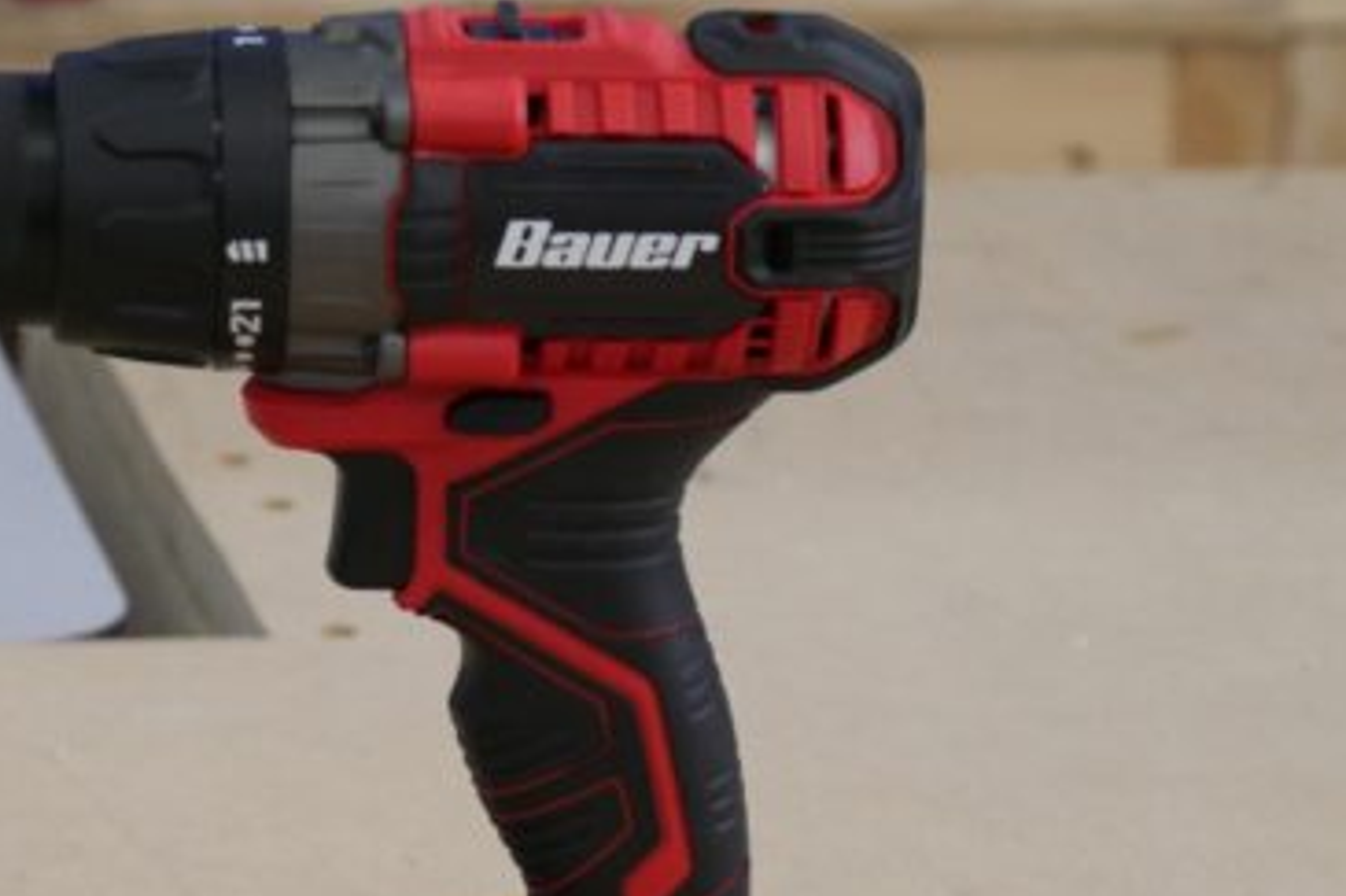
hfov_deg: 8.5
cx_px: 424
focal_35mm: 242
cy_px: 660
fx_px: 9044
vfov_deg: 5.7
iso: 2000
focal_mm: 61
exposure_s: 1/250
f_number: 5.2
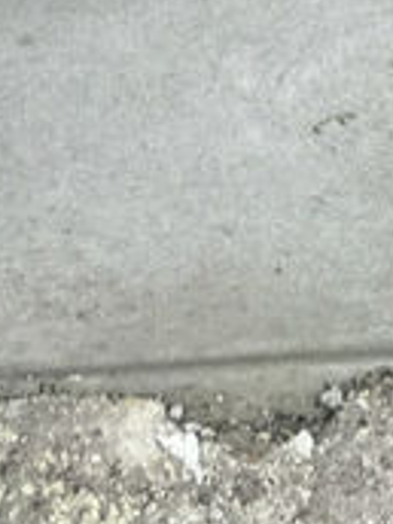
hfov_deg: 10.9
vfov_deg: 12.1
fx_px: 2044
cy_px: -682
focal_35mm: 135
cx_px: 332
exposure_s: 1/100
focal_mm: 4.15
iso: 32
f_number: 2.2
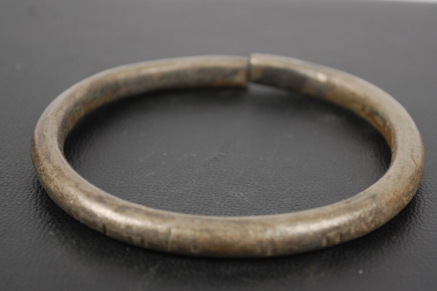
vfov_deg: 13.0
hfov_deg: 19.5
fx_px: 1274
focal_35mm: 105
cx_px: 224
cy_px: 149
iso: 360
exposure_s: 1/125
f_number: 5.6
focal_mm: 48
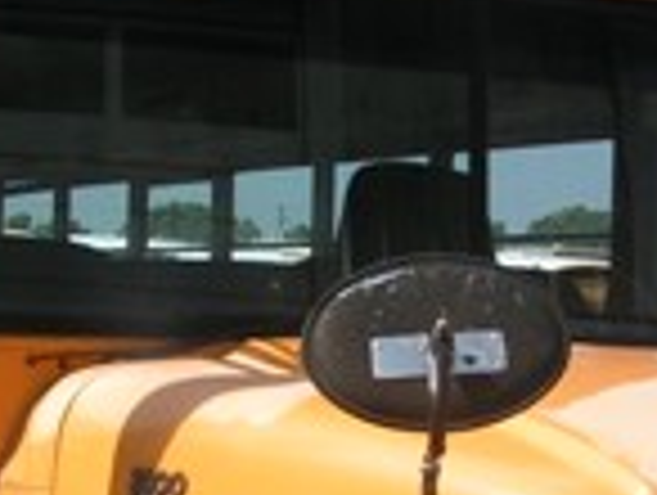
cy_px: 432
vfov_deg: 11.1
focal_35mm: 133
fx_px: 2528
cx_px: 238
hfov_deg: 14.8
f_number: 5.6
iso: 50
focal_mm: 5.8
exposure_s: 1/400
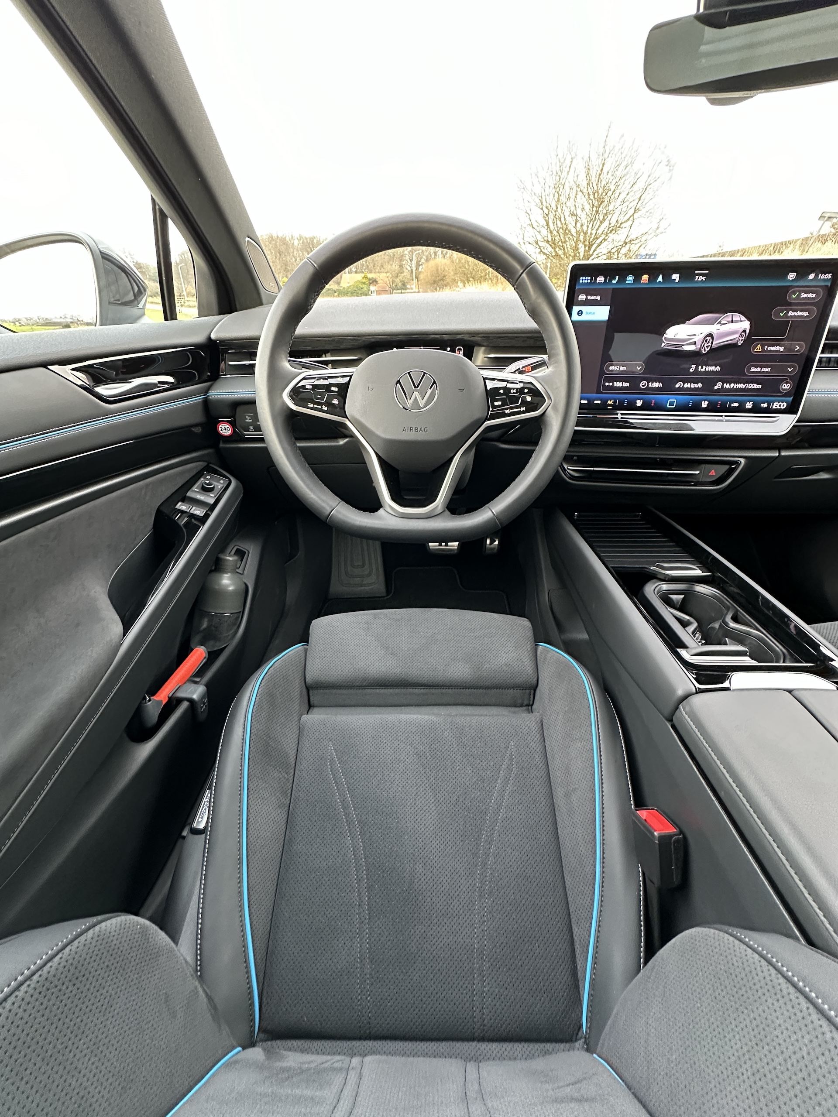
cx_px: 419
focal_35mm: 14
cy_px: 558
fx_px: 452
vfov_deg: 102.1
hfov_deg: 85.7
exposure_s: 1/60
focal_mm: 2.22
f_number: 2.2
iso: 500
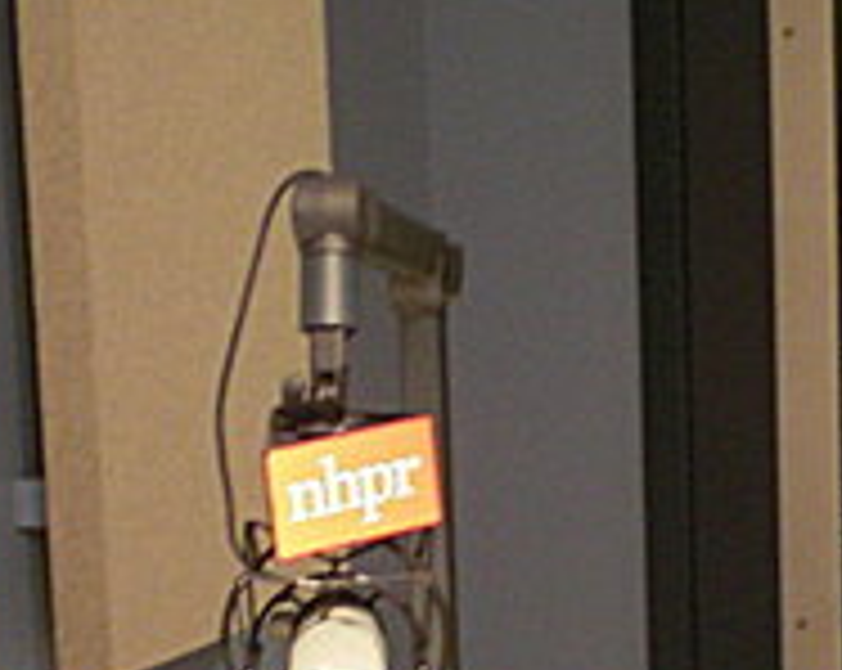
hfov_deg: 13.8
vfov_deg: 10.9
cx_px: 648
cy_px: 767
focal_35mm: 139
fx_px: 3458
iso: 200
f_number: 3.1
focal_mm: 6.3
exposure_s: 1/10
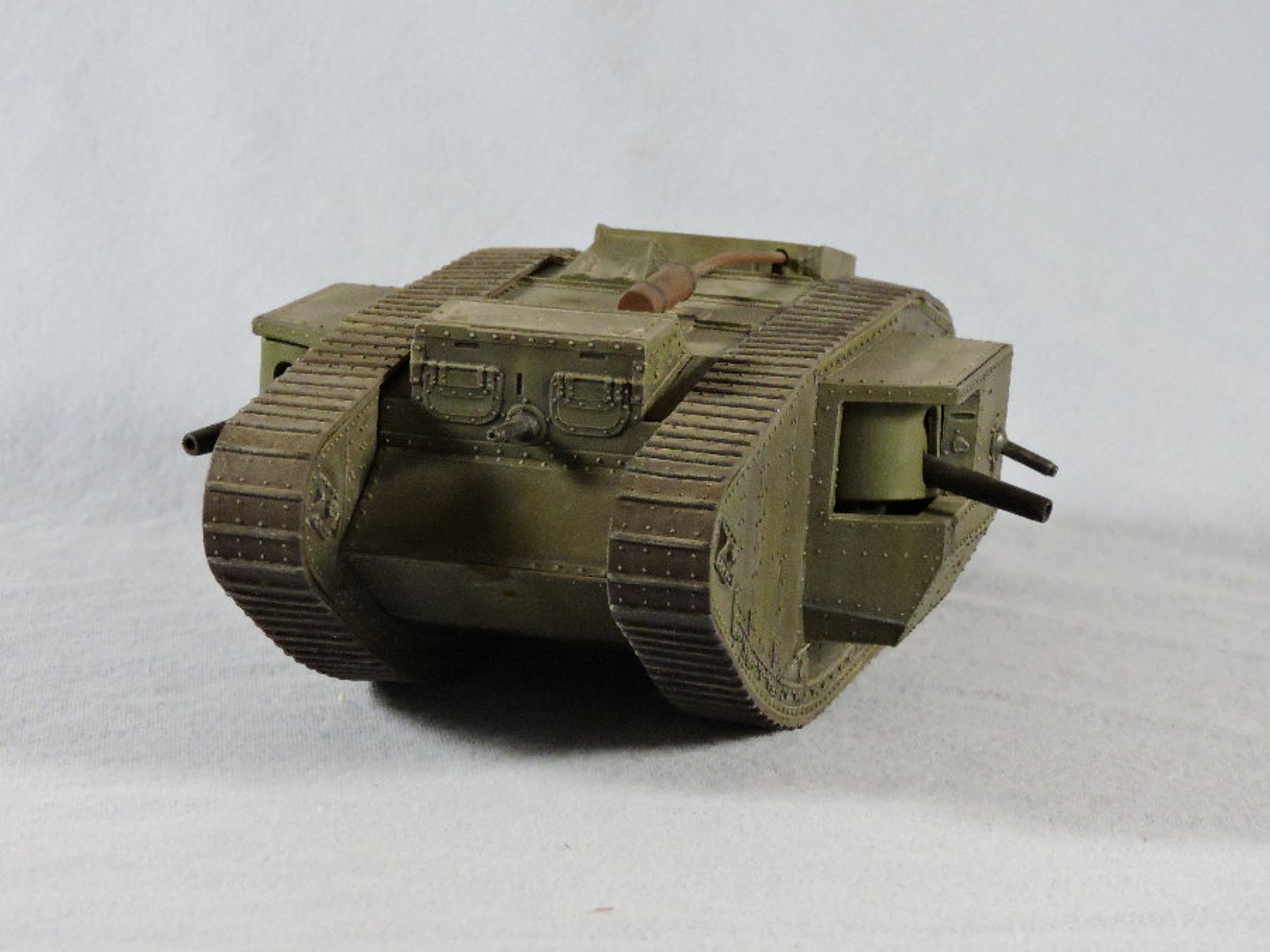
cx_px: 635
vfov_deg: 11.0
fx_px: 4953
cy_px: 476
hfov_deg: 14.6
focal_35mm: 135
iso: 1600
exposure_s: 1/20
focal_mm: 24.2
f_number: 6.3
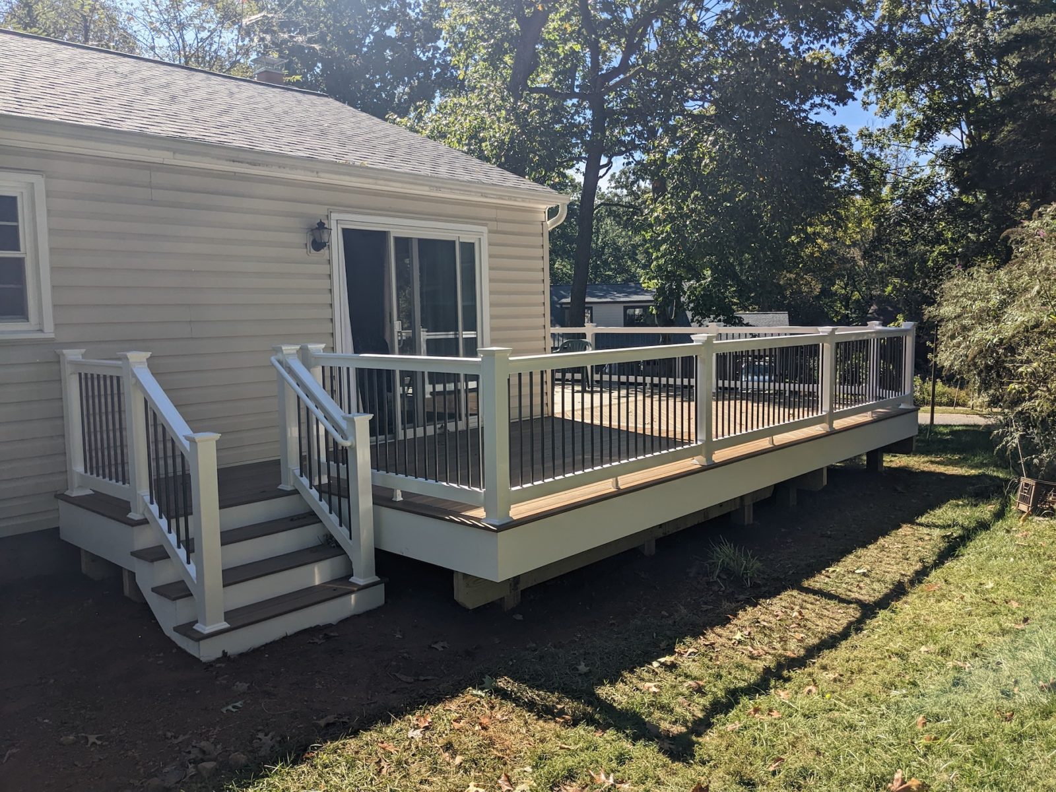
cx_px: 528
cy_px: 396
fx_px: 824
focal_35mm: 27
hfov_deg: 65.3
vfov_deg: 51.4
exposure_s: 1/2342
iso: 52
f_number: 1.73
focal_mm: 4.38
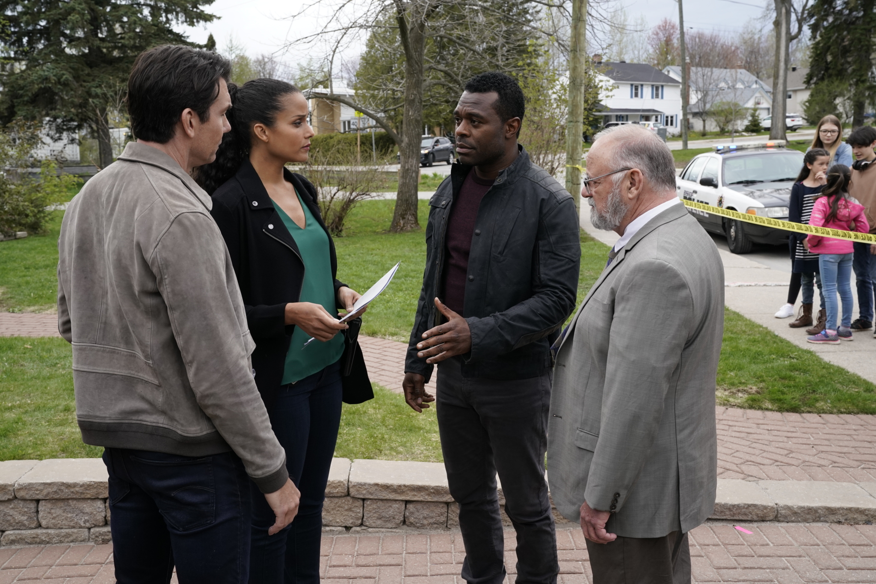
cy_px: 292
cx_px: 438
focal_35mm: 38
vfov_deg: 35.0
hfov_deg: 50.7
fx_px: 925
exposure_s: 1/400
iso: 1000
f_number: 8
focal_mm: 38
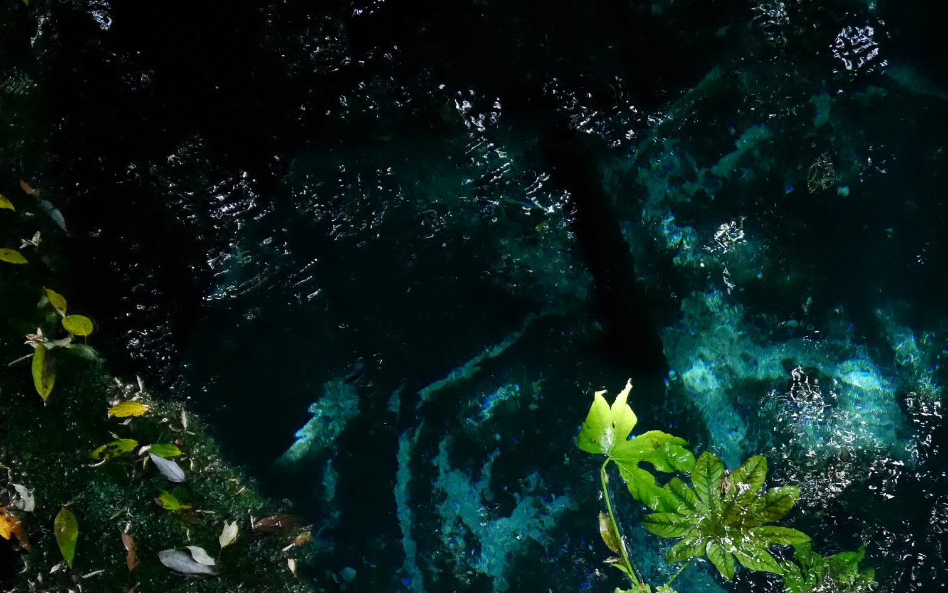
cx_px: 566
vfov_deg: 14.6
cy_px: 452
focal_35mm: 89
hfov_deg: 23.3
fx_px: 2299
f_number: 5.6
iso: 5000
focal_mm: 31
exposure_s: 1/500
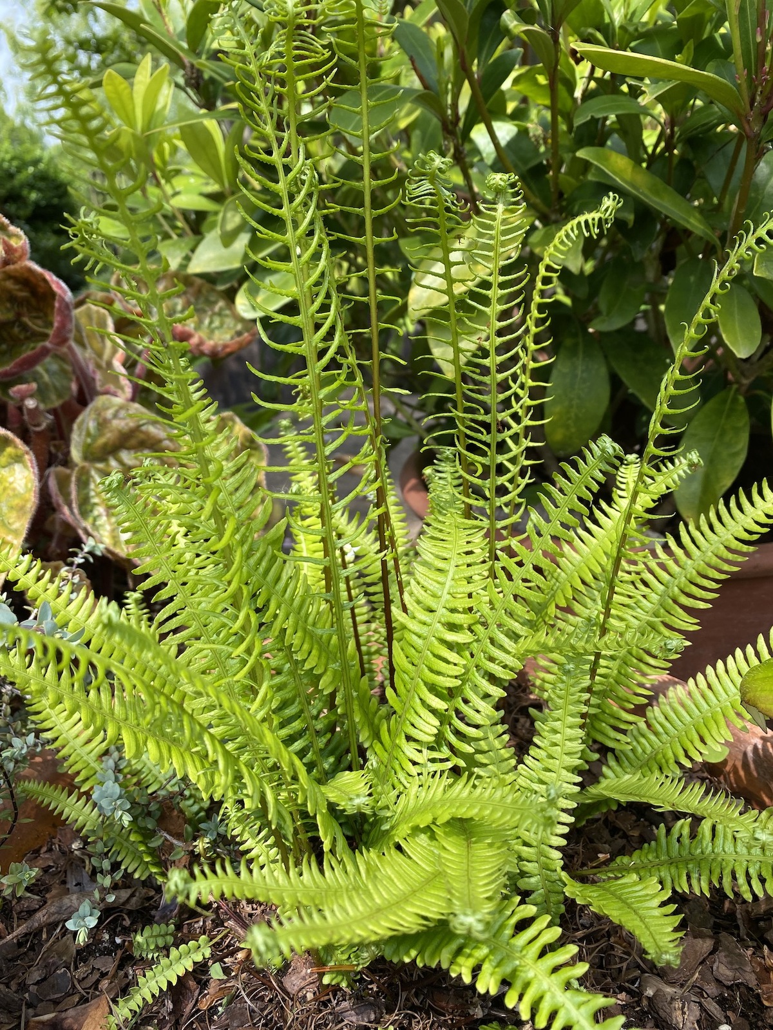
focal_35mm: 26
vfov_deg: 67.3
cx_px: 386
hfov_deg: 53.1
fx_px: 774
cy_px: 515
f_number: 1.8
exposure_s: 1/884
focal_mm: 4.25
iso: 32
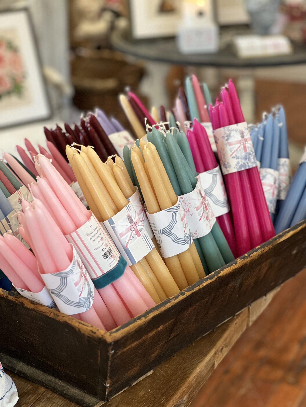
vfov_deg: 25.3
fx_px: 908
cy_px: 204
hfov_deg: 19.1
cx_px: 153
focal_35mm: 77
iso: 160
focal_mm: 9
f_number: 2.8
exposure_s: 1/40
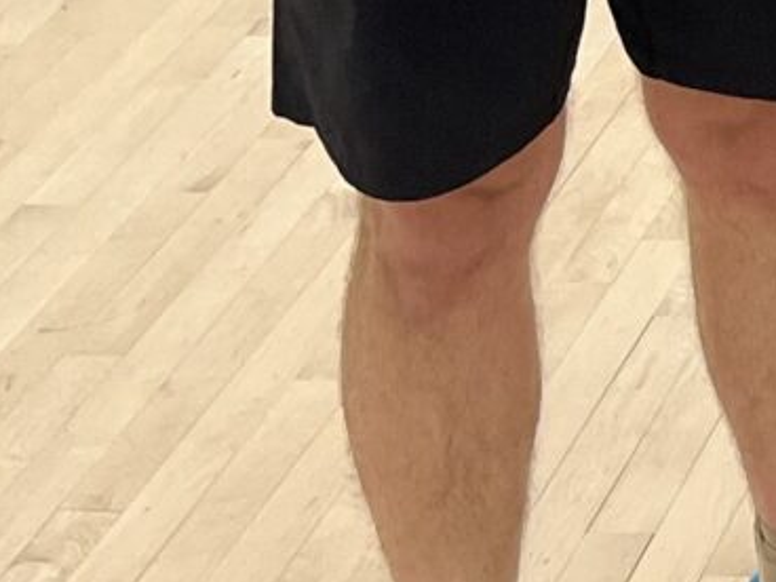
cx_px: 1757
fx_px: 3385
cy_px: -576
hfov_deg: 11.3
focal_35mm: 151
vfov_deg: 9.2
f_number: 1.6
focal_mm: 5.1
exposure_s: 1/120
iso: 125
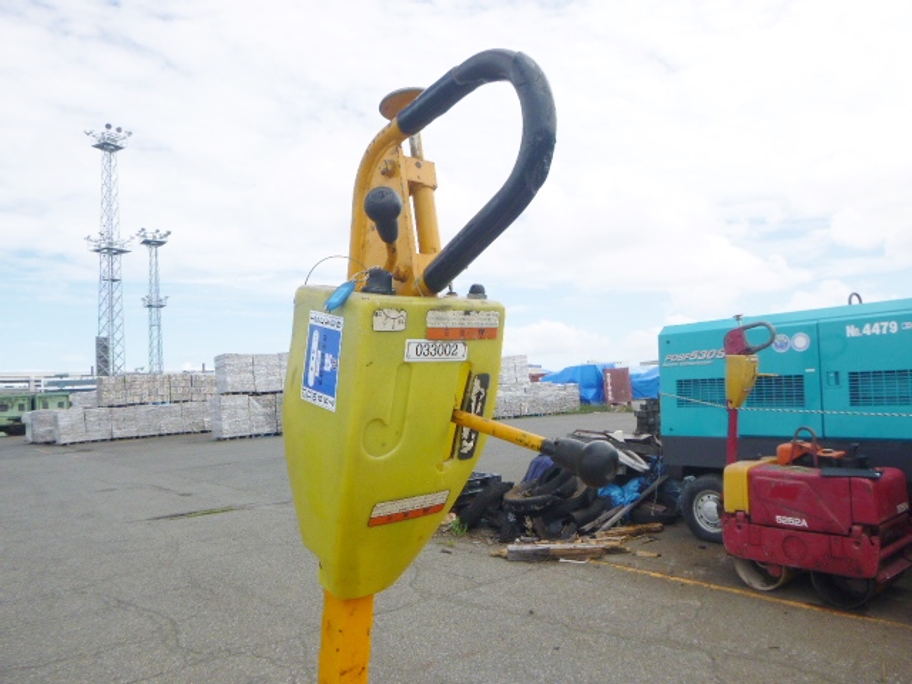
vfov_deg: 54.9
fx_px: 659
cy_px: 342
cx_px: 456
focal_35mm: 25
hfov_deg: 69.4
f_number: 3.9
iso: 100
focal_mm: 4.5
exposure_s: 1/500
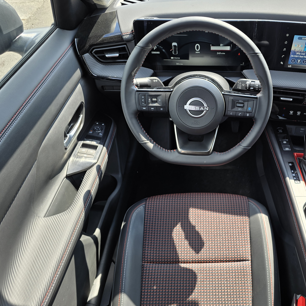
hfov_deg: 56.0
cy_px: 152
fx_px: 280
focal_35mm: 28
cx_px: 206
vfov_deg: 57.3
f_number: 1.7
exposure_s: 1/180
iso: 16
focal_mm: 6.3
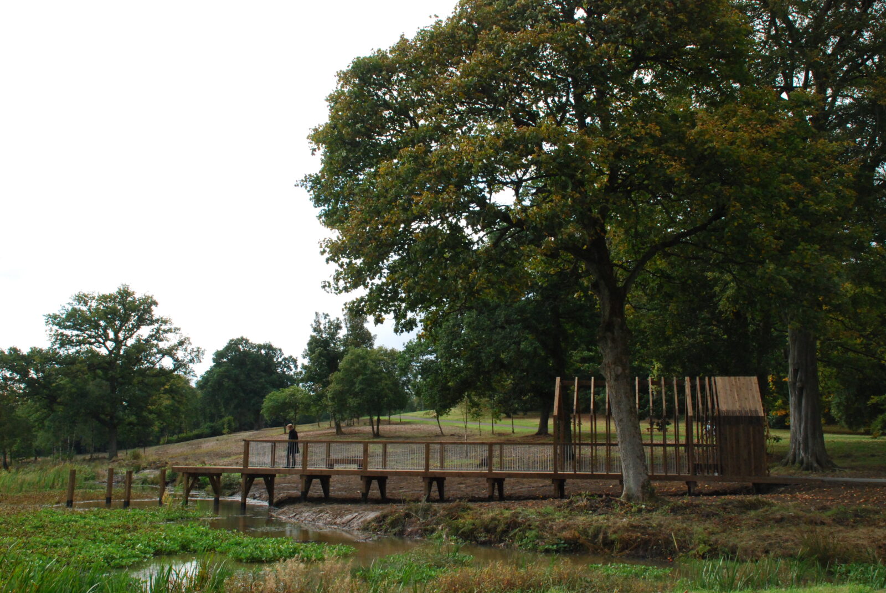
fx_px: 961
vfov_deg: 34.3
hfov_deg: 49.5
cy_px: 296
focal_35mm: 39
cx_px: 443
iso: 1000
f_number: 11
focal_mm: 26
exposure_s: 1/320
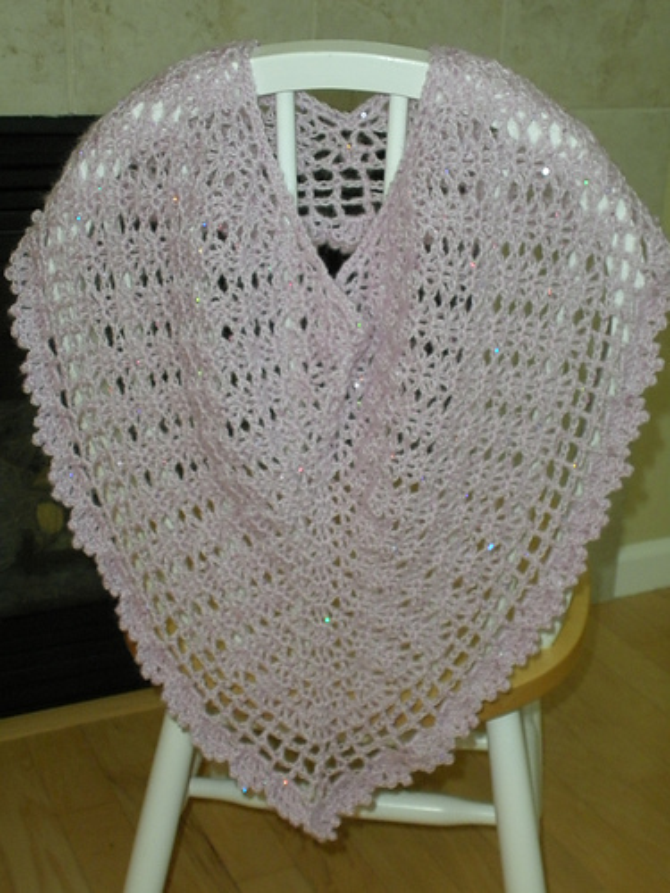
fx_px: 1290
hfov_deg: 29.1
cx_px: 335
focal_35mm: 50
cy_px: 446
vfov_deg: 38.2
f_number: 4.4
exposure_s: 1/60
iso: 400
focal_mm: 9.1
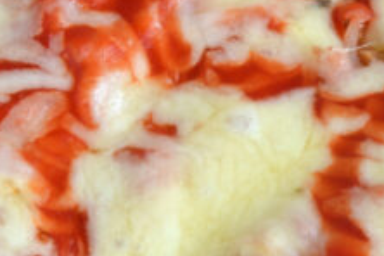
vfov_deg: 2.8
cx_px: 498
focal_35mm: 485
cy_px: 335
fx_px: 5173
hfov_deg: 4.2
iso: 100
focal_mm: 70
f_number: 13
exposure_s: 25
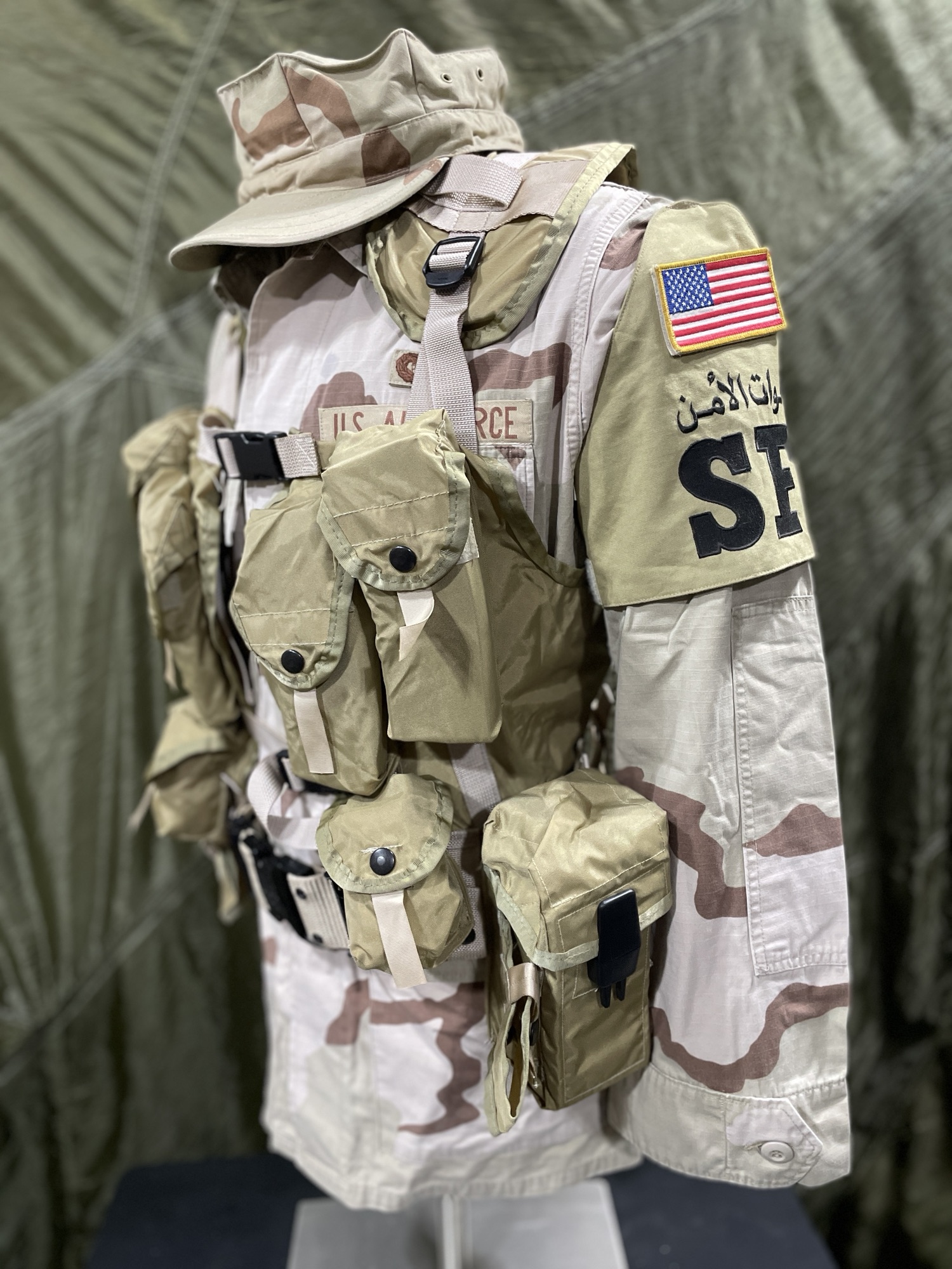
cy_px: 634
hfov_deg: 53.1
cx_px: 476
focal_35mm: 26
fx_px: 953
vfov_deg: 67.3
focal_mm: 4.2
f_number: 1.6
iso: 250
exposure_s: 1/60
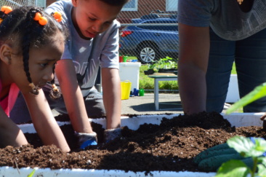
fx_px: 465
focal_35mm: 63
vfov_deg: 21.2
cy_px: 29
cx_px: 128
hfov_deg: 31.9
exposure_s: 1/250
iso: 400
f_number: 10
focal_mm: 20
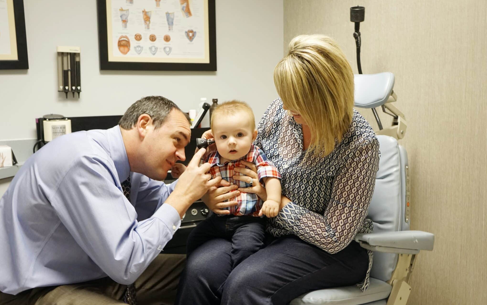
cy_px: 159
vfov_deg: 32.0
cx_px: 245
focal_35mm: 40
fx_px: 531
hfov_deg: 49.3
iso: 1600
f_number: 5.6
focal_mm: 39
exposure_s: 1/30
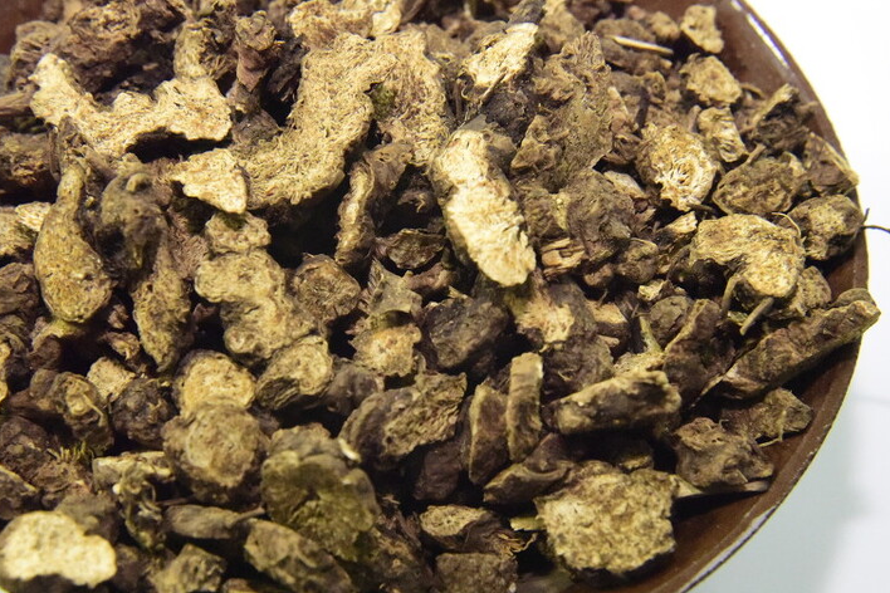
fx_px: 1508
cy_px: 322
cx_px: 409
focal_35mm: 61
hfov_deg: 32.9
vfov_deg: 22.3
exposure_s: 1/100
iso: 12800
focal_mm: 36
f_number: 7.1
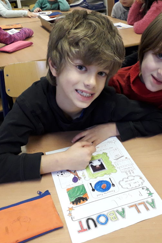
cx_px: 108
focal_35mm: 38
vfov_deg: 50.7
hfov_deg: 34.7
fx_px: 257
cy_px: 121
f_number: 1.9
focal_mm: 3.6
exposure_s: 1/50
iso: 200
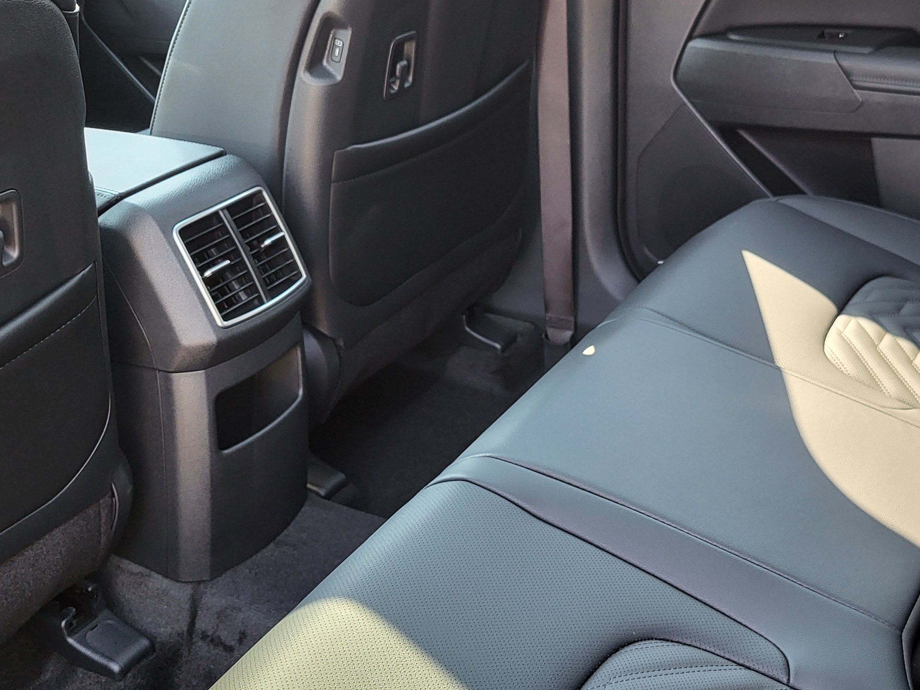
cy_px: 433
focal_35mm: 47
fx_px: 1249
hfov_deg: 39.8
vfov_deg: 30.7
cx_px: 628
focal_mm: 5.4
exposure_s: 1/120
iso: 200
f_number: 1.8
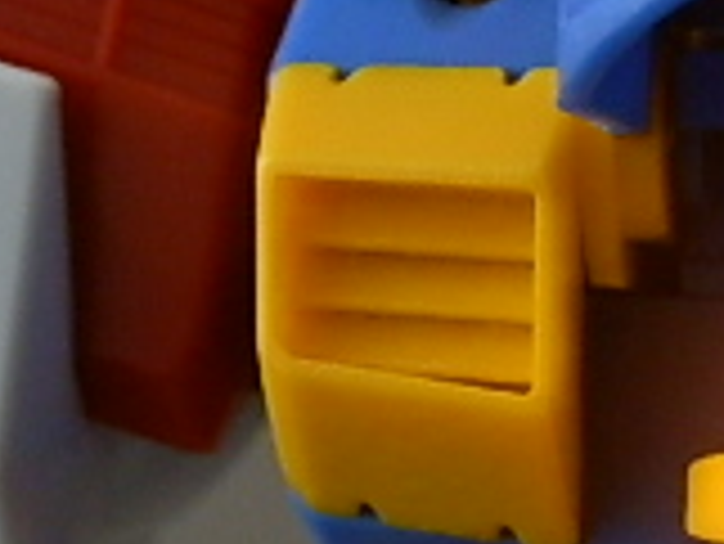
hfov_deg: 14.1
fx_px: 2826
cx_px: 890
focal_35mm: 135
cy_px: 634
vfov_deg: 10.8
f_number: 3.5
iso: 200
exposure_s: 1/15
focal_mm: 6.17
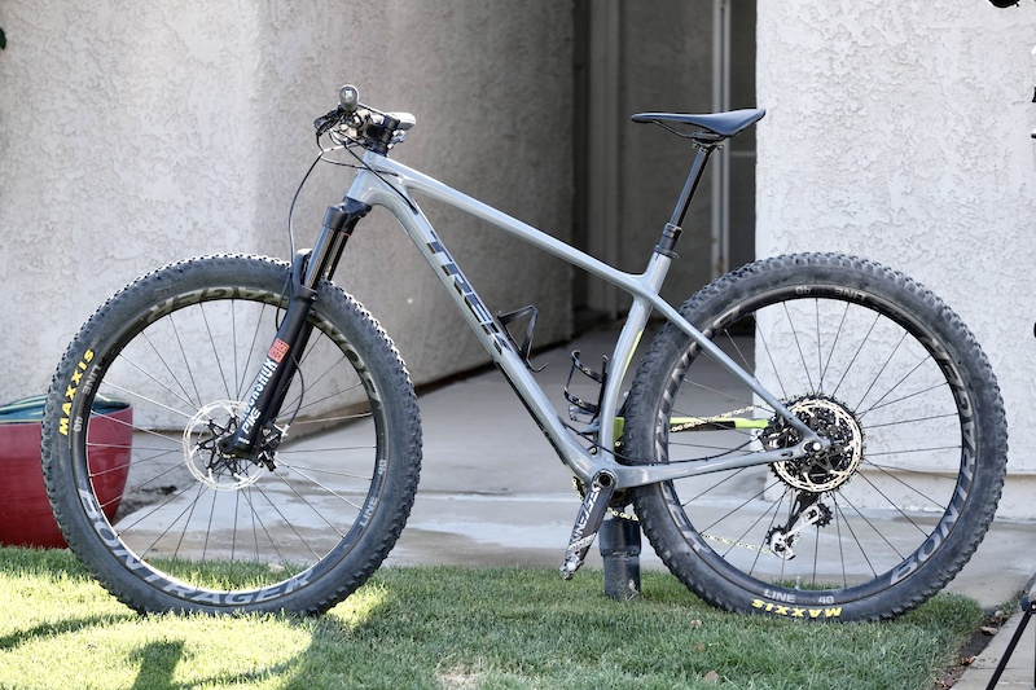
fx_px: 5812
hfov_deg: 10.2
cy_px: 345
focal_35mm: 202
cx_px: 518
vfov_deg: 6.8
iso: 160
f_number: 4.4
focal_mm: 134.5
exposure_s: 1/110
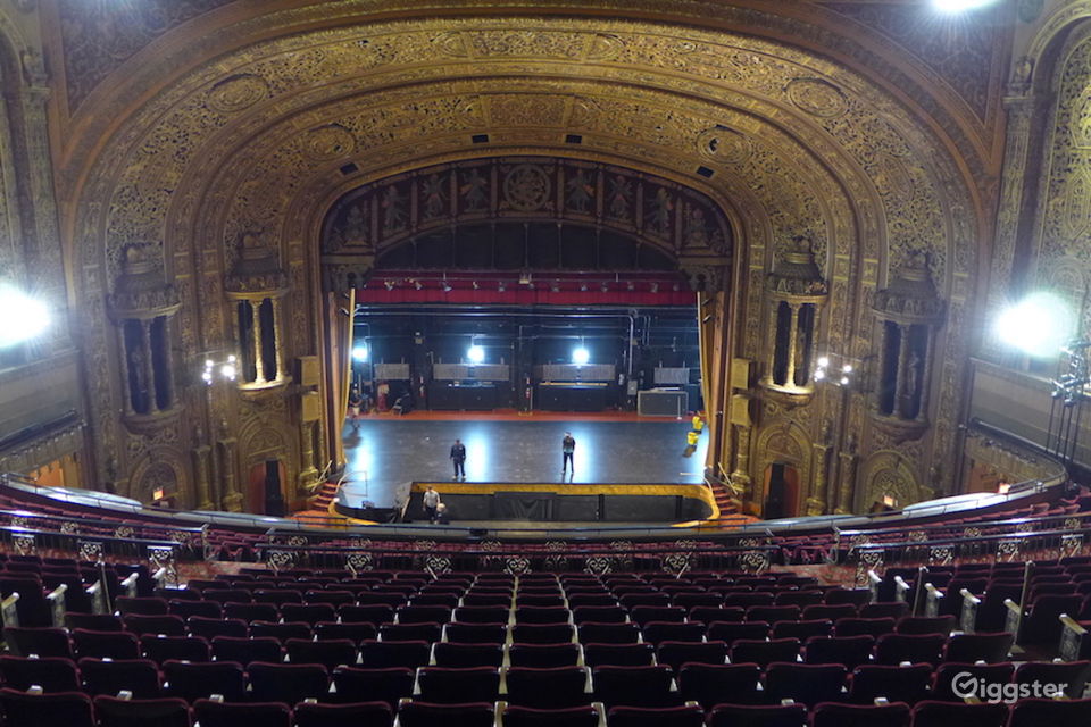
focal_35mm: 30
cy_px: 364
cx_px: 546
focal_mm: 5.9
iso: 400
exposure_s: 1/13
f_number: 1.5
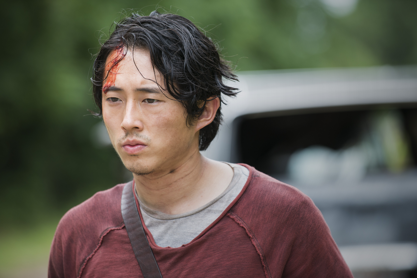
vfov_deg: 9.8
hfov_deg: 14.6
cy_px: 139
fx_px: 1622
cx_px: 208
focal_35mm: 140
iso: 400
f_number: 4
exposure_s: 1/1000
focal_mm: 140
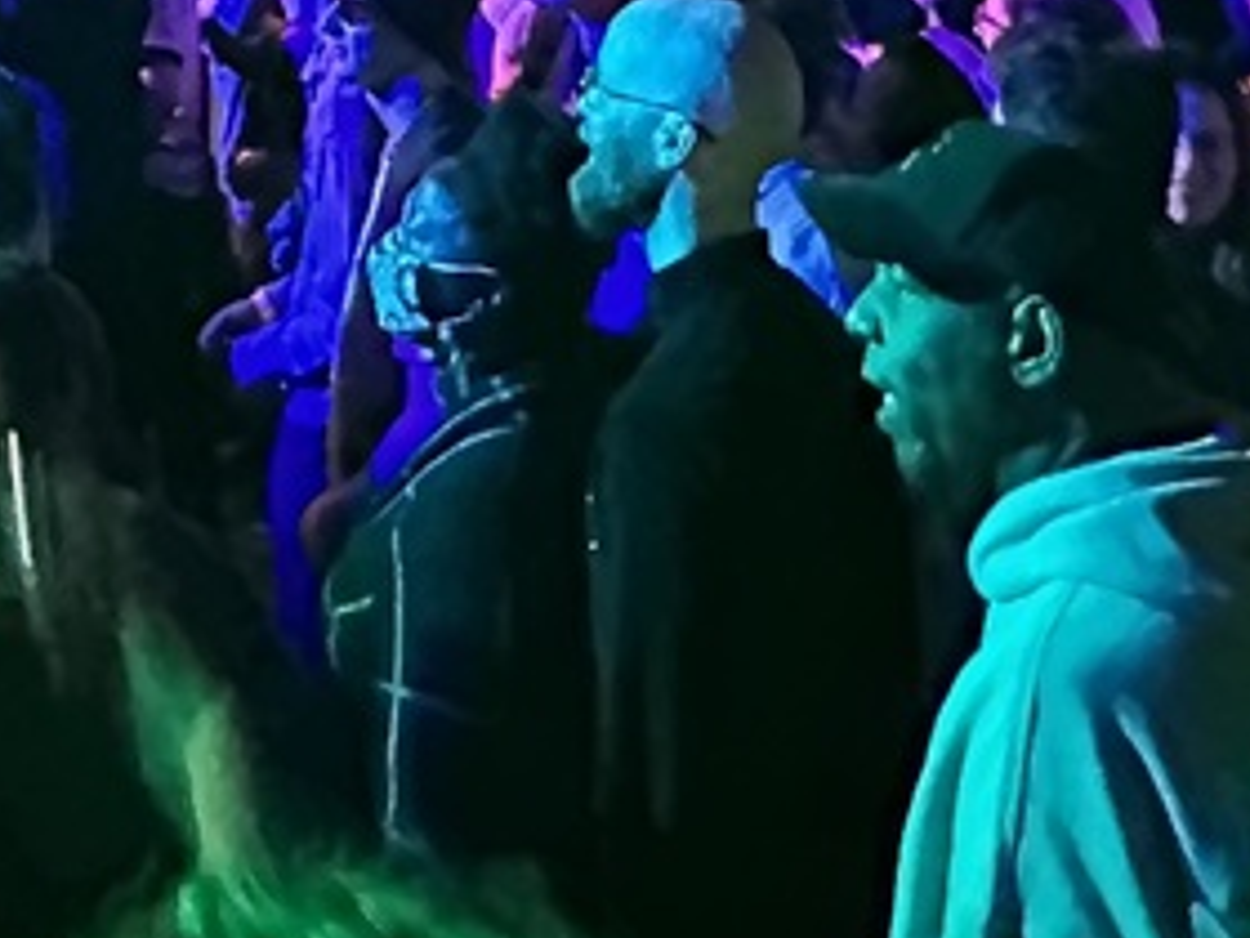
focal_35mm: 60
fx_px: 2167
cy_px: -916
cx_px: 0
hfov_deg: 30.0
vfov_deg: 17.6
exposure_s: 1/30
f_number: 2.2
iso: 2000
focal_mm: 2.22
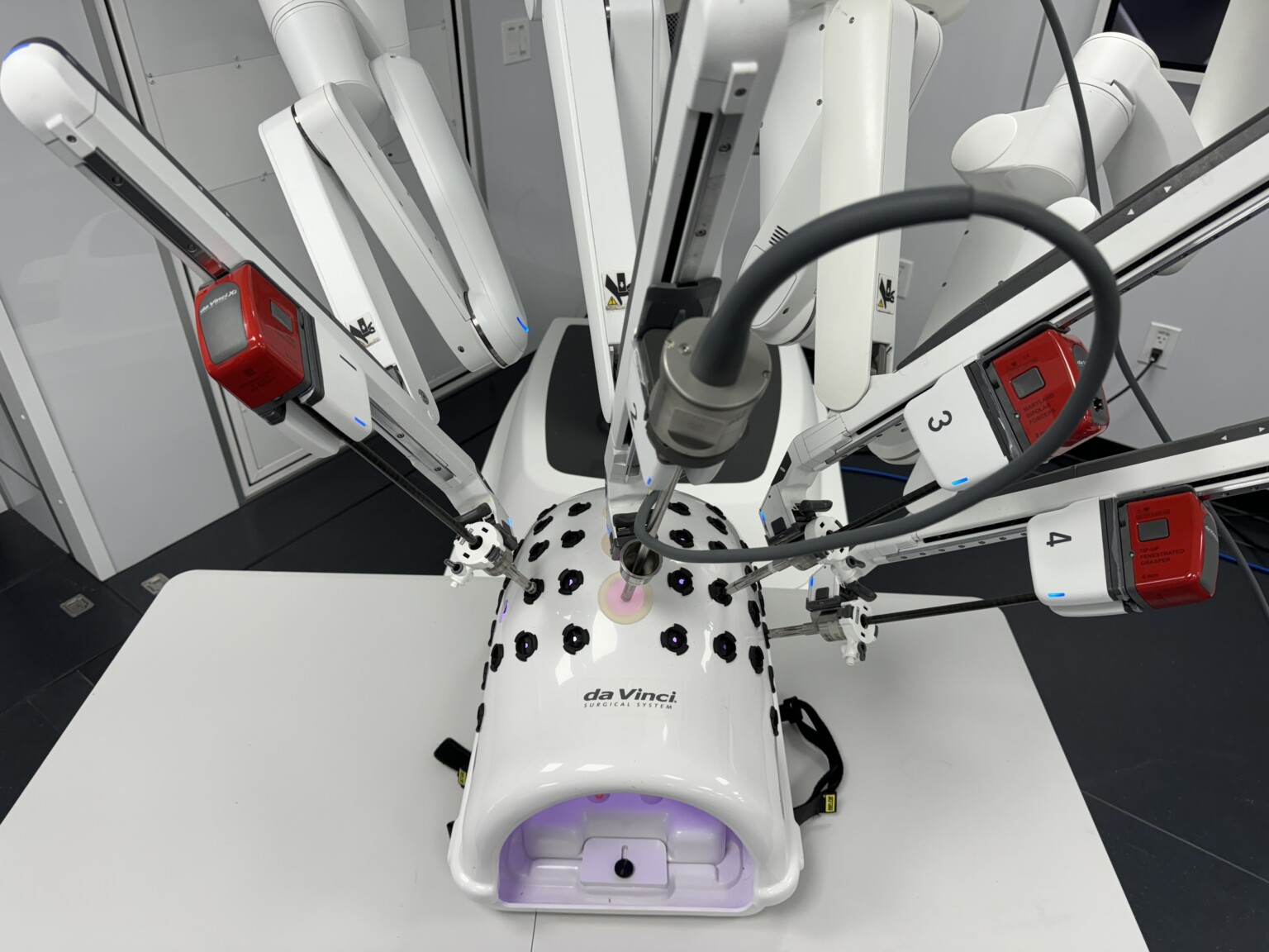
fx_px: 880
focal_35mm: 24
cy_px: 476
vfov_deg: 56.8
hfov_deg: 71.6
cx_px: 634
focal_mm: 6.86
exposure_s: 1/120
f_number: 1.78
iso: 64
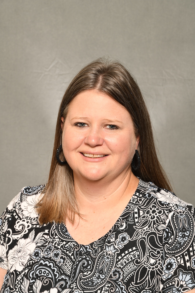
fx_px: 894
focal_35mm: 110
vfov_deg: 18.6
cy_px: 146
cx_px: 98
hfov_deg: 12.5
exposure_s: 1/125
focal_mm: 110
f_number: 11
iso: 250
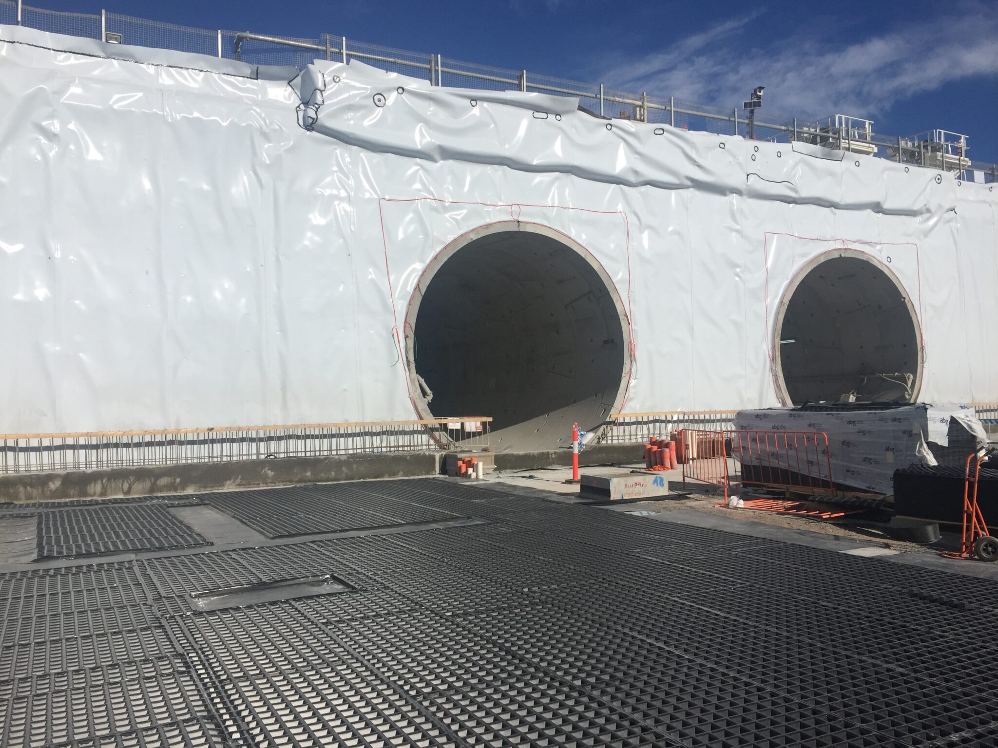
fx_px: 836
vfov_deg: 48.2
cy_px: 374
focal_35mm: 29
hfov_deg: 61.7
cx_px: 499
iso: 32
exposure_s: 1/5650
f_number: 2.2
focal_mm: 4.15
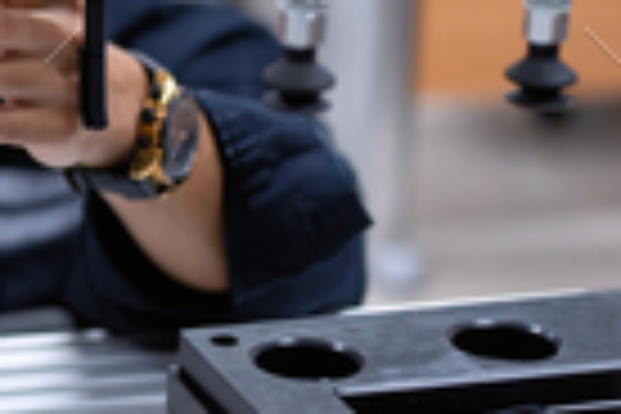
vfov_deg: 9.1
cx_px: -364
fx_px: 2587
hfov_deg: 12.8
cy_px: -16
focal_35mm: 150
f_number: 1.4
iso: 1000
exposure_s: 1/1000
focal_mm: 35
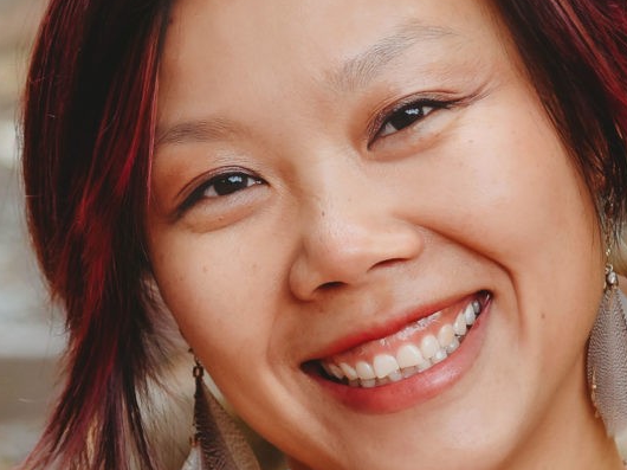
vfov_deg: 4.2
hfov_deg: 5.6
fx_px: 6445
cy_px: 398
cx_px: 111
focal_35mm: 356
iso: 500
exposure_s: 1/250
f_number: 4
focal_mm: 98
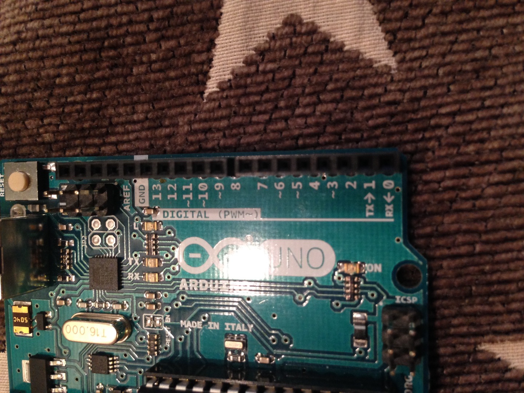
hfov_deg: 55.4
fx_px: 500
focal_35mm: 33
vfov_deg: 42.9
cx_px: 262
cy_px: 196
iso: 200
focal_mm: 4.12
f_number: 2.4
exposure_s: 1/20
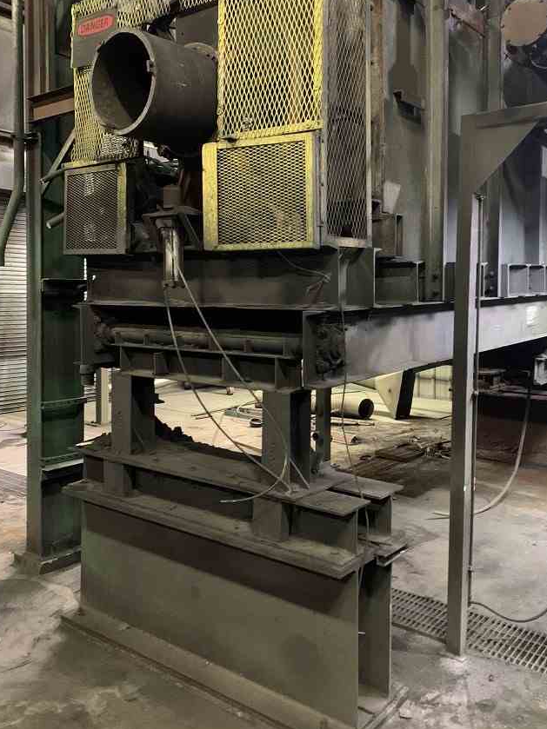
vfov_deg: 58.2
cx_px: 316
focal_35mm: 31
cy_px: 328
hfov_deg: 45.3
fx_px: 653
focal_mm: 4.25
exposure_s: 1/24
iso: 640
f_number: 1.8
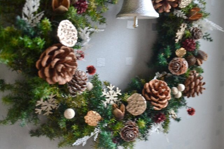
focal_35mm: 44
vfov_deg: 30.8
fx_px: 271
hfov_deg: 45.0
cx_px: 112
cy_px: 74
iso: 2200
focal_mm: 29
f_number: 4.5
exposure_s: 1/15
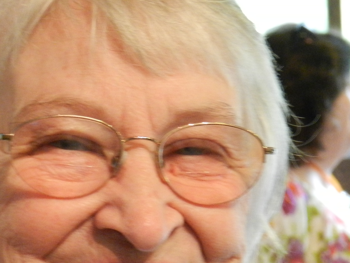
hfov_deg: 9.2
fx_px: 2174
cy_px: 214
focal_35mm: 215
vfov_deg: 6.9
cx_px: 64
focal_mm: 20.5
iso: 800
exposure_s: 1/25
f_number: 4.8
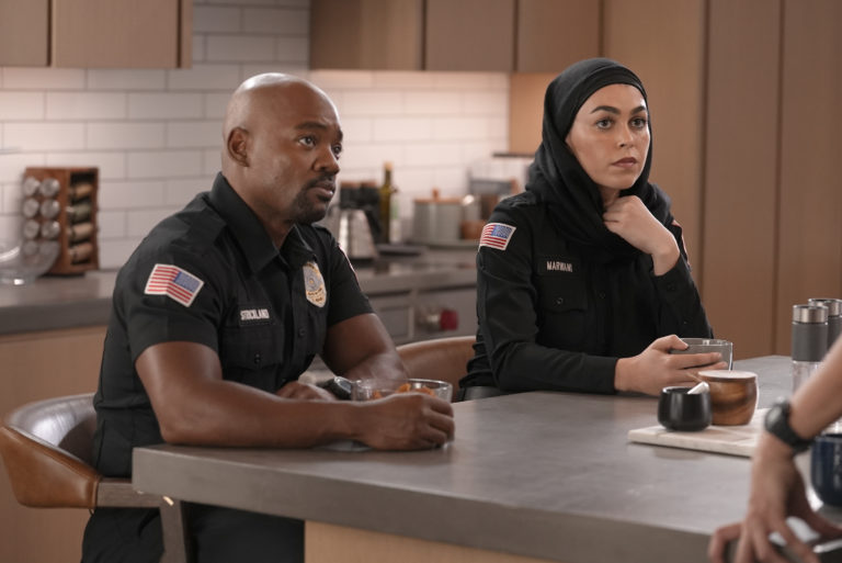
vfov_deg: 12.6
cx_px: 421
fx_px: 2551
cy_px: 282
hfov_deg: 18.7
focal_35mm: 109
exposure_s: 1/200
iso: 4000
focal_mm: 109
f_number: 4
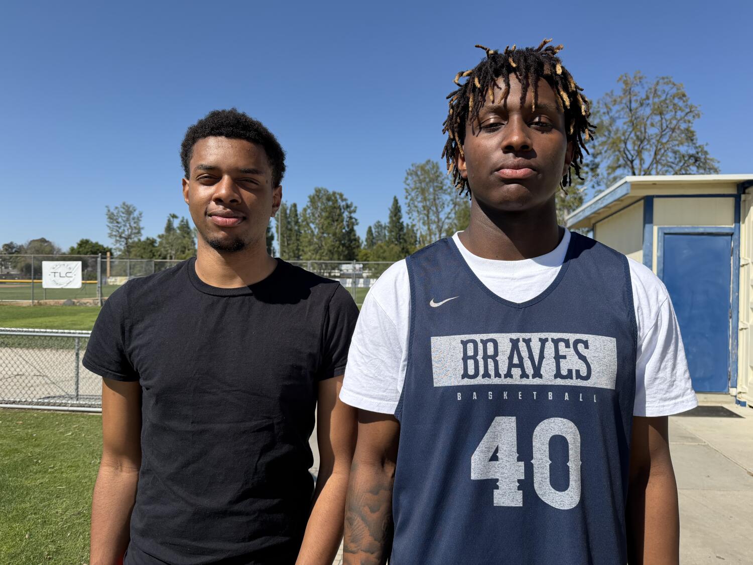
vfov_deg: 56.8
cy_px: 282
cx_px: 376
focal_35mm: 24
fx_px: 522
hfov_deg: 71.6
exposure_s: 1/5319
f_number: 1.78
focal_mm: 6.76
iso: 125
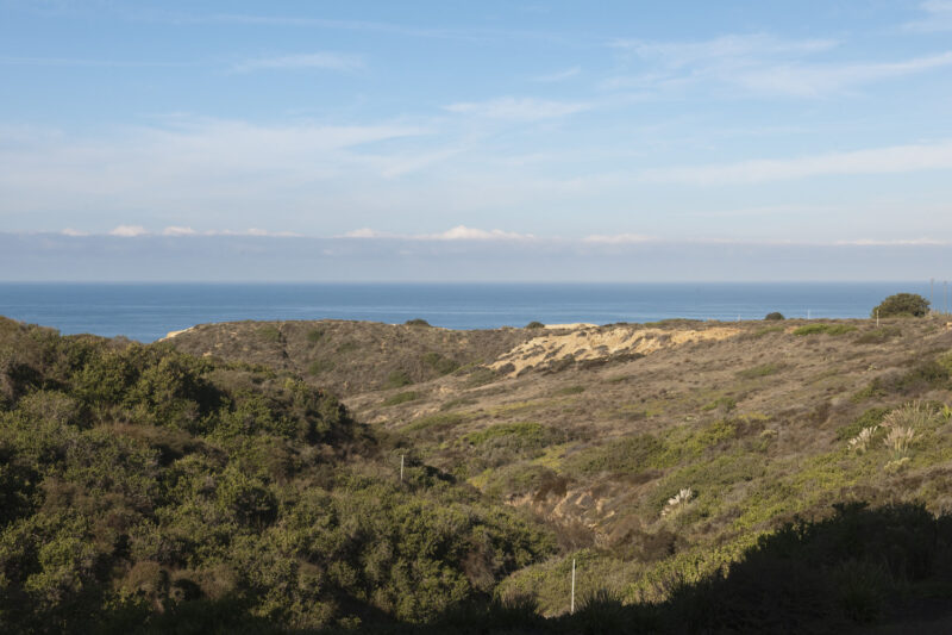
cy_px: 318
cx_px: 476
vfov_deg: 24.6
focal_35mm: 55
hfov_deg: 36.3
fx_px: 1454
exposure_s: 1/180
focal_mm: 55
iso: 200
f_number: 11
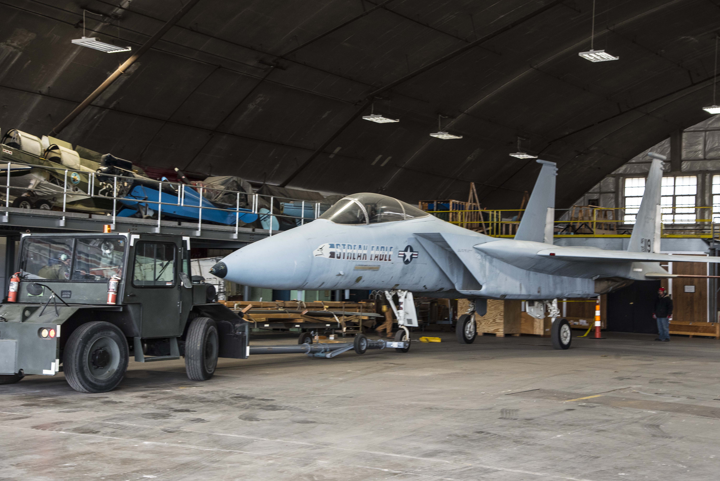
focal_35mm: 55
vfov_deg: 24.6
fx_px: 1100
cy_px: 240
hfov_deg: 36.2
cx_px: 360
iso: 1000
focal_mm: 55
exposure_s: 1/25
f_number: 8
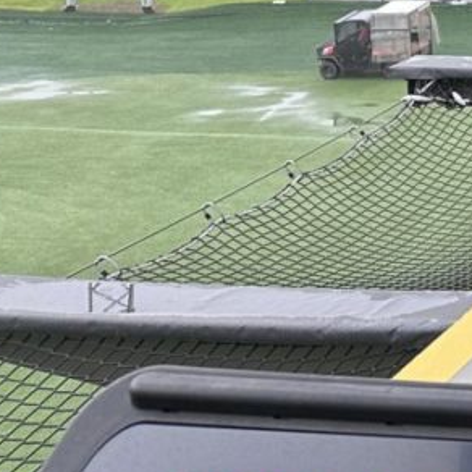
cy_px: -223
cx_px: 1027
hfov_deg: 14.1
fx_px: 1496
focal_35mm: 97
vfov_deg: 16.4
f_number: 1.78
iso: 80
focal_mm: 6.86
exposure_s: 1/822
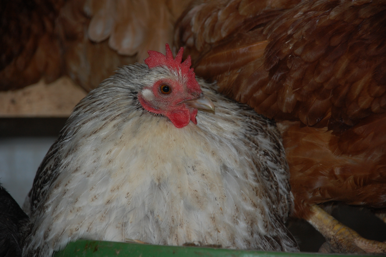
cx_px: 193
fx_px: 2169
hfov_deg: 10.2
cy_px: 128
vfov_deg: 6.8
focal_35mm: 202
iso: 400
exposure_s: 1/60
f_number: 5.6
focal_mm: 135
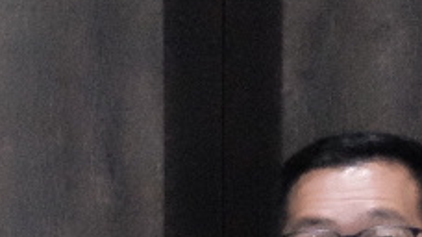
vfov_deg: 4.2
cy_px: 372
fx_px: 3199
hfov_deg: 7.0
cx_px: -681
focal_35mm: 286
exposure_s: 1/180
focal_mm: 23
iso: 12800
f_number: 5.6
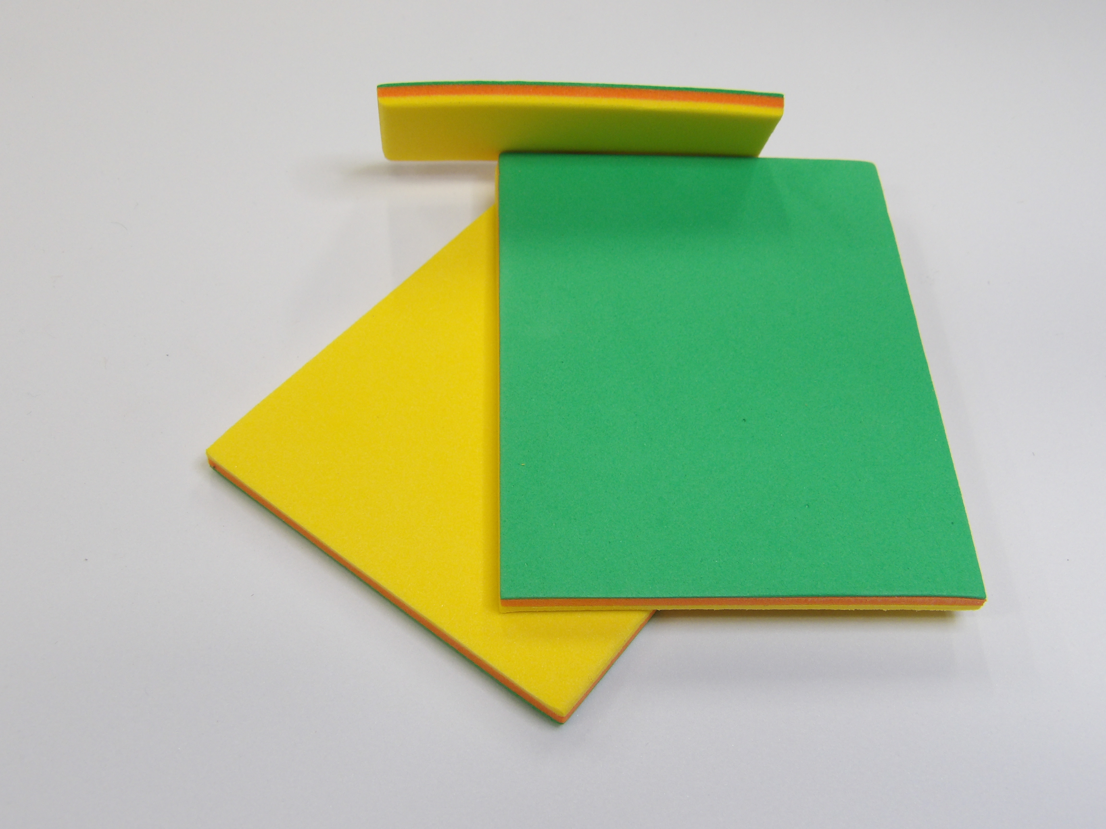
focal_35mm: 39
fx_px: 1246
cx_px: 553
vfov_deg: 36.8
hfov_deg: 47.9
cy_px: 414
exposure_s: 1/40
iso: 178
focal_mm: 7
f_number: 3.7
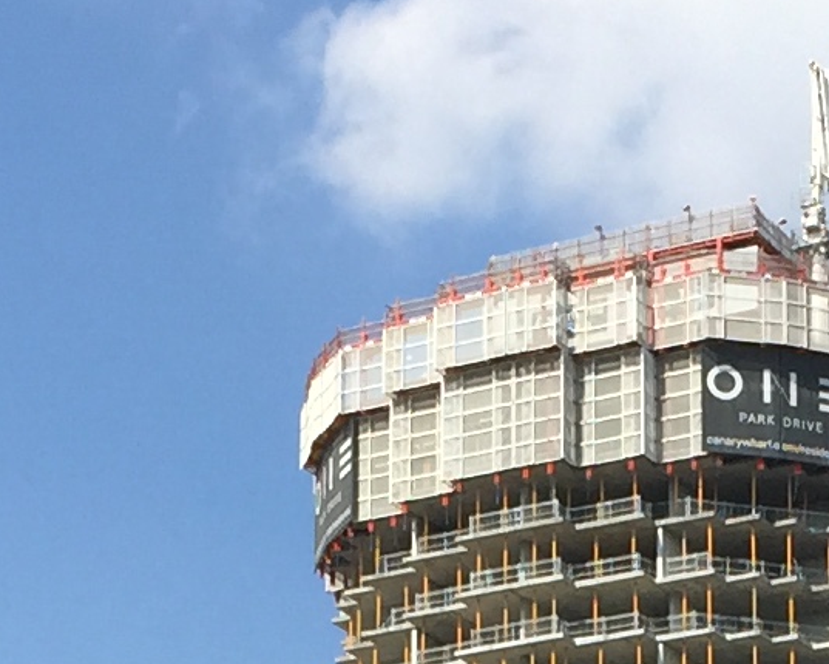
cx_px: 755
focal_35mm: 172
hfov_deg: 11.1
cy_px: 1336
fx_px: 4222
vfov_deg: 8.5
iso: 32
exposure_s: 1/1980
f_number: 2.2
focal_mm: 4.15
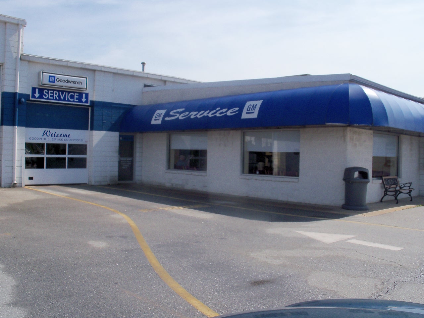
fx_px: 429
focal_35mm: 35
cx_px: 212
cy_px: 159
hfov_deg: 52.6
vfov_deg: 40.7
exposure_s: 1/500
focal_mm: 6.3
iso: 160
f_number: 5.5
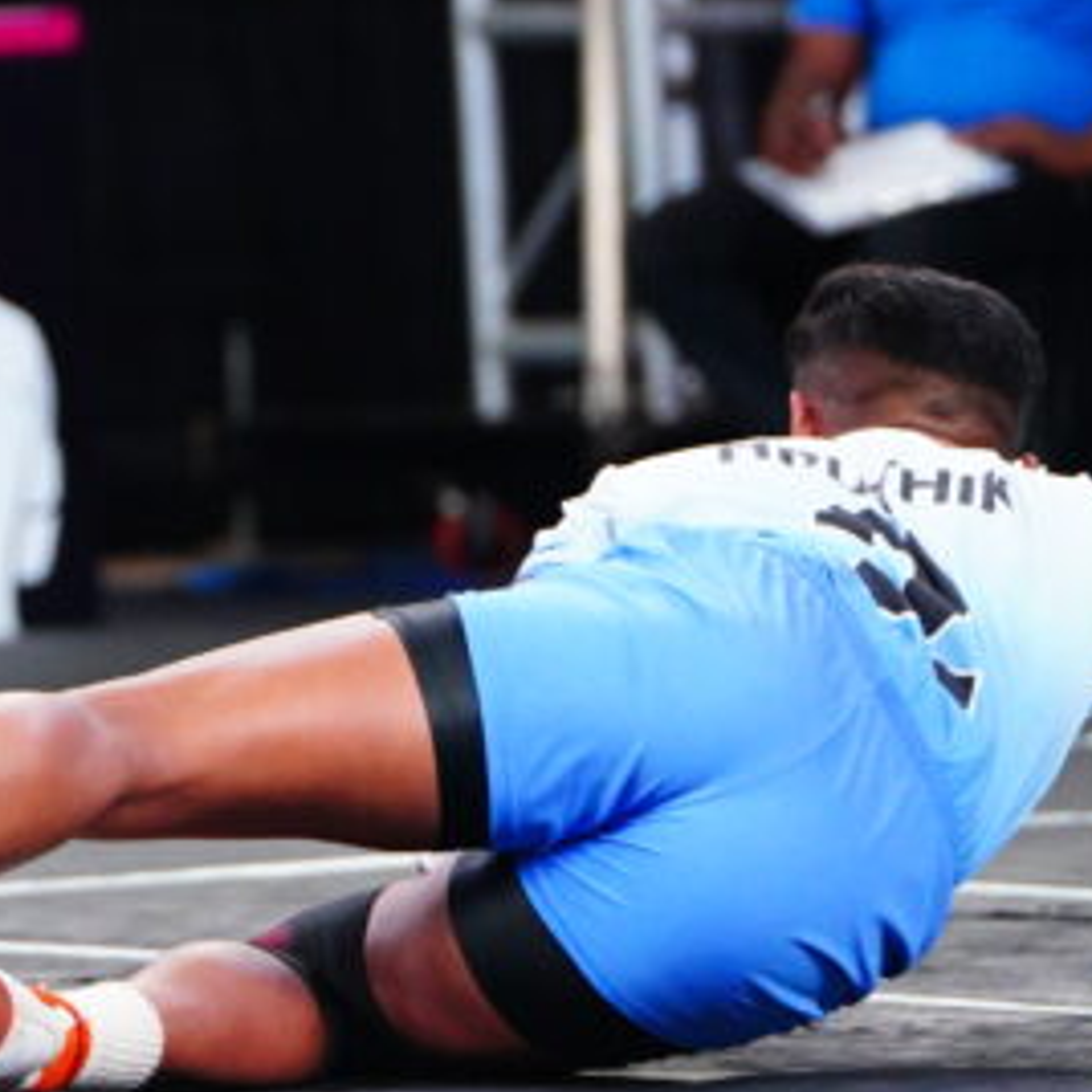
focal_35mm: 494
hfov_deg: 3.5
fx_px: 17631
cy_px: 112
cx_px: 106
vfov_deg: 3.5
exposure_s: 1/800
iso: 3200
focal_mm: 152
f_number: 2.8
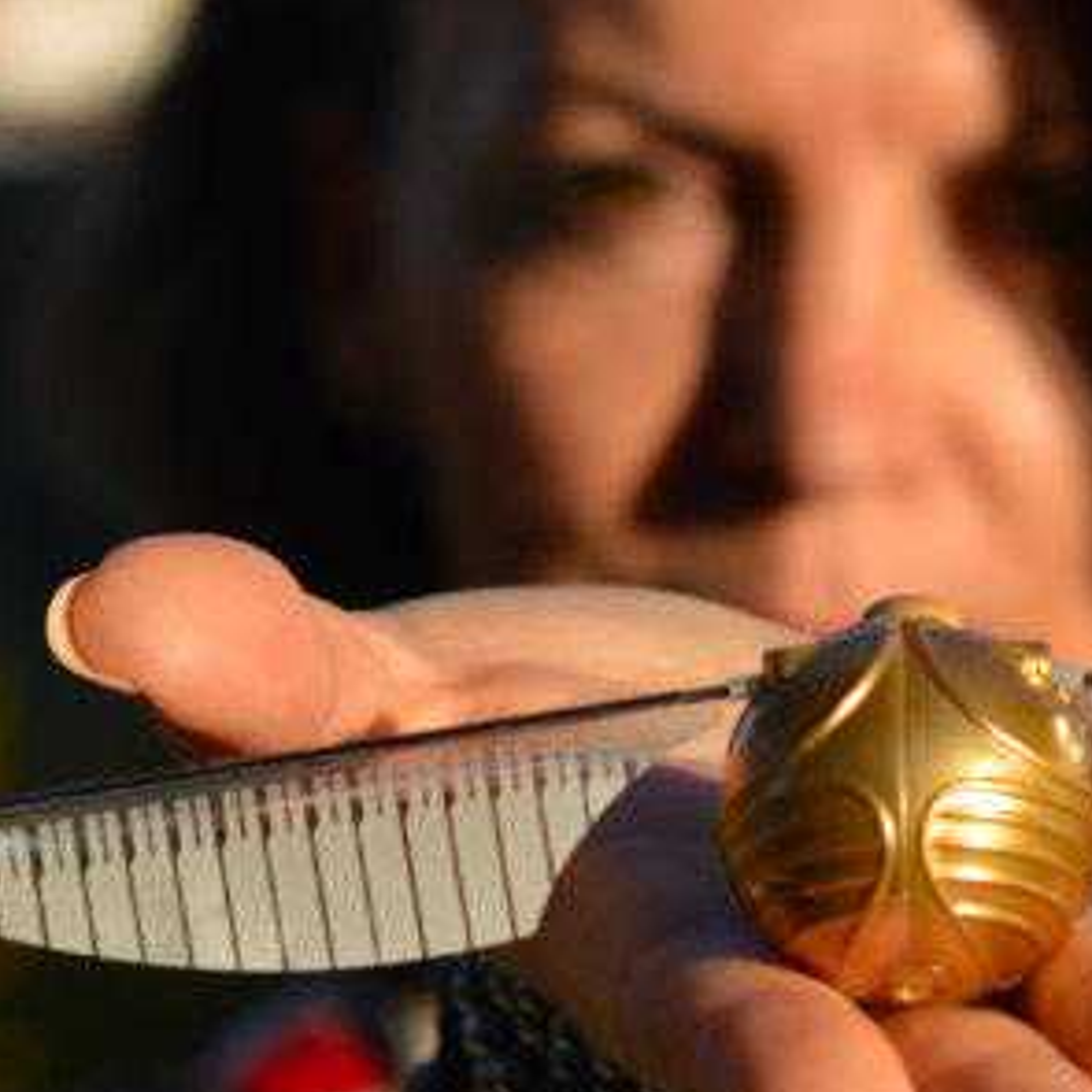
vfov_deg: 8.1
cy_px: 394
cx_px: 948
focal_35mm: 216
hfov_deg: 8.1
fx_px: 7709
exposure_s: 1/1600
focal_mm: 50
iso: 200
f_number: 4.5
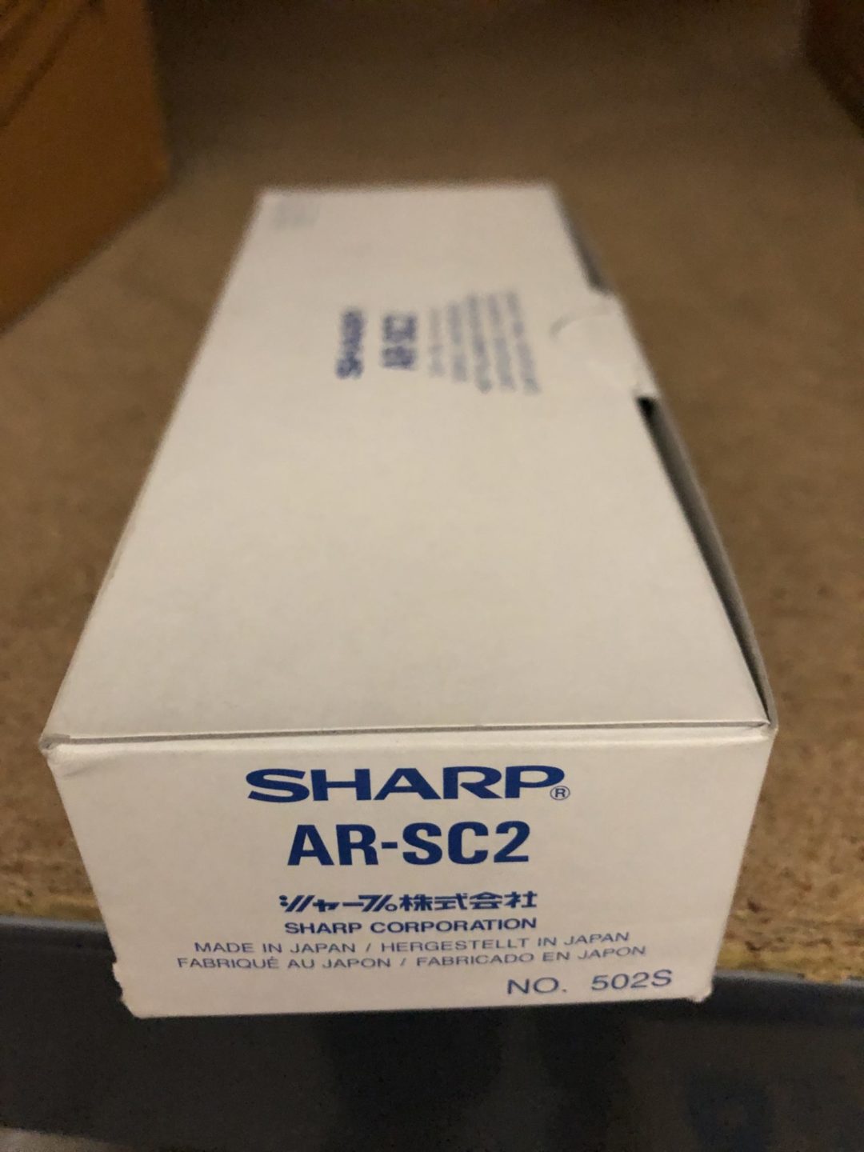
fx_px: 932
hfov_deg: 49.7
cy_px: 576
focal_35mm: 28
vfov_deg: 63.4
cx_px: 432
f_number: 1.8
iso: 100
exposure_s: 1/4
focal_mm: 4
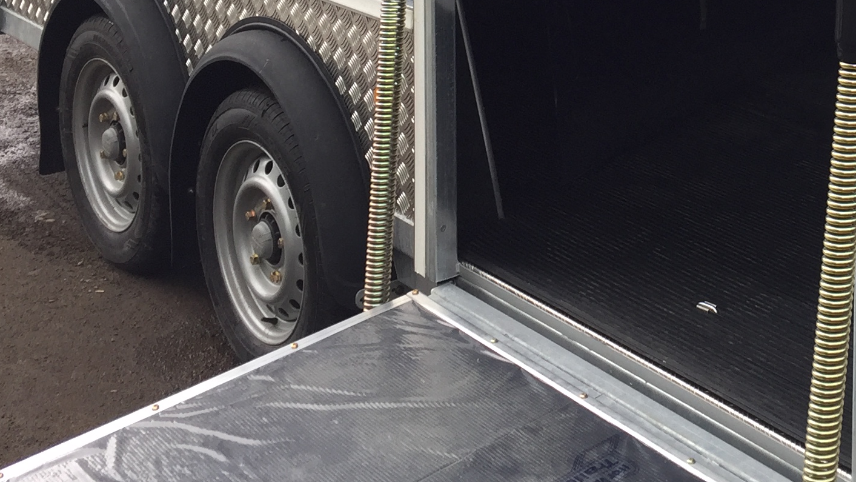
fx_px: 1657
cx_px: 823
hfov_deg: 27.6
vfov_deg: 15.6
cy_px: -176
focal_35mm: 73
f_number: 2.2
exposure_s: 1/100
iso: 32
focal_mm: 4.15
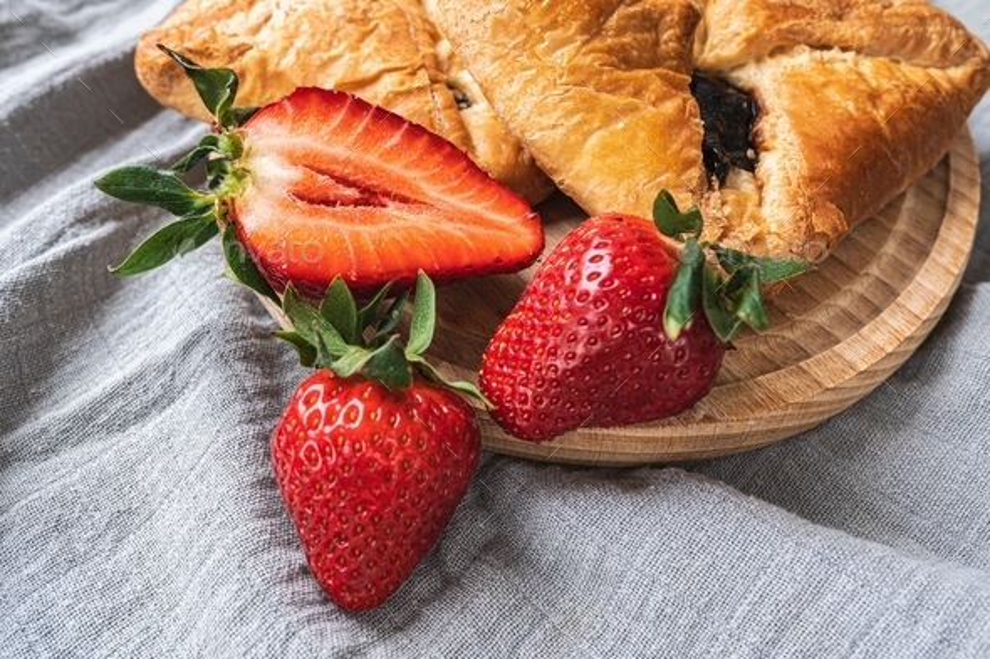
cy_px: 330
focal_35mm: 35
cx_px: 495
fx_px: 962
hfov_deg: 54.4
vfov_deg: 37.8
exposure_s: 1/125
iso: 500
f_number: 8
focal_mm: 35
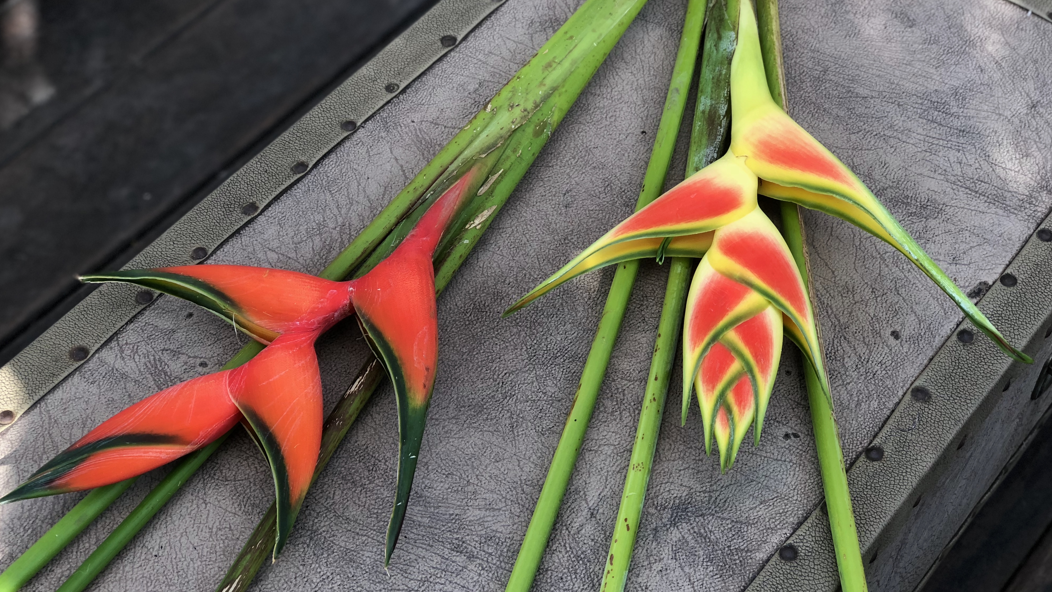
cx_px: 519
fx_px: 1757
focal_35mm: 63
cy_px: 389
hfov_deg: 33.3
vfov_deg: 19.1
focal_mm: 6.6
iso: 32
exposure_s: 1/60
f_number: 2.8
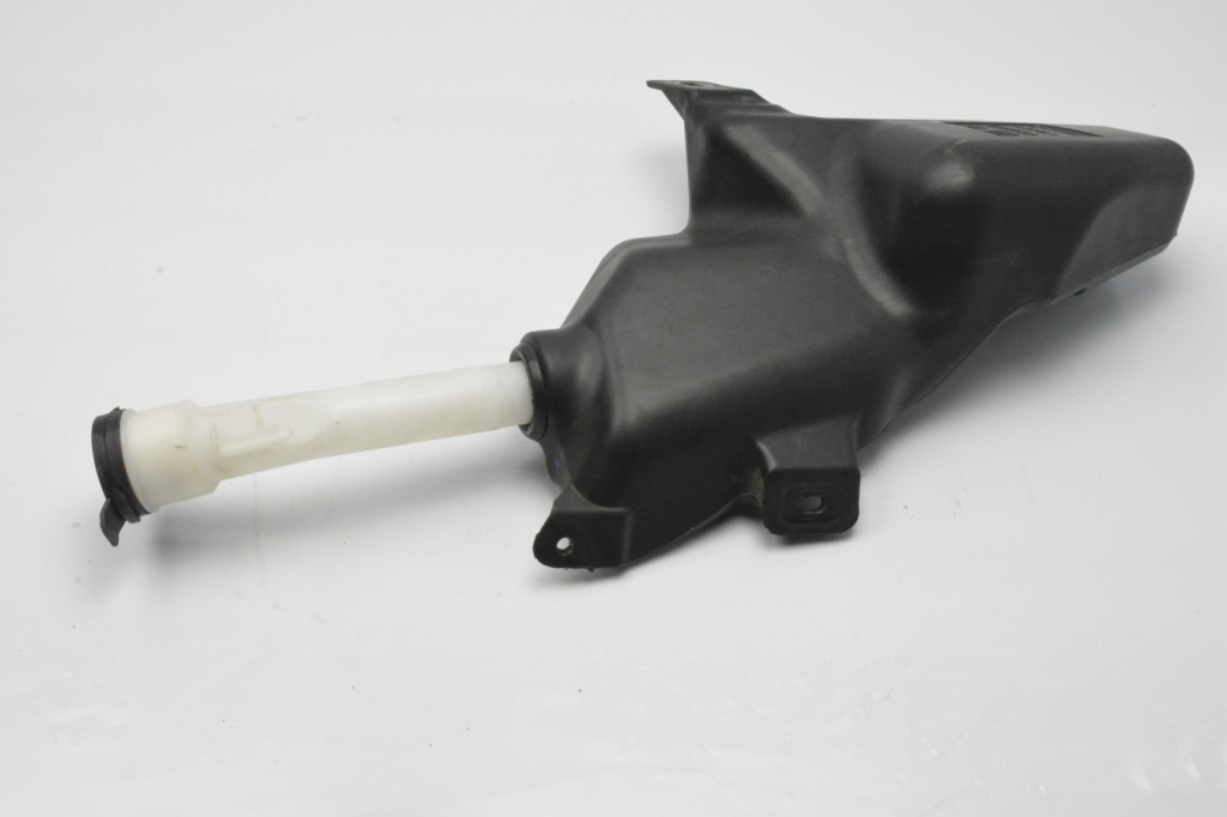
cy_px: 408
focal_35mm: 48
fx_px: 1635
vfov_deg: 28.1
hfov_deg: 41.1
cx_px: 614
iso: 6400
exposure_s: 1/125
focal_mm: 32
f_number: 22
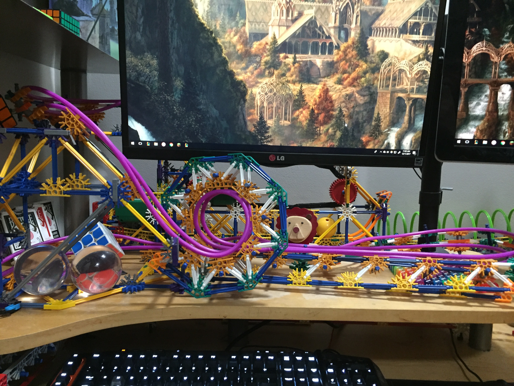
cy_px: 193
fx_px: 431
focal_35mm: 29
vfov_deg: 48.2
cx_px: 257
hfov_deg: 61.7
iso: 250
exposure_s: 1/15
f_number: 2.2
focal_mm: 4.15
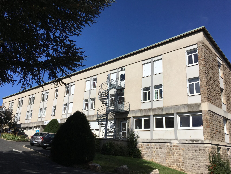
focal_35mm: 30
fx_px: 200
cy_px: 89
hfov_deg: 60.0
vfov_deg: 46.8
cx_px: 119
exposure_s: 1/3497
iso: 25
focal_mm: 4.15
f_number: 2.2
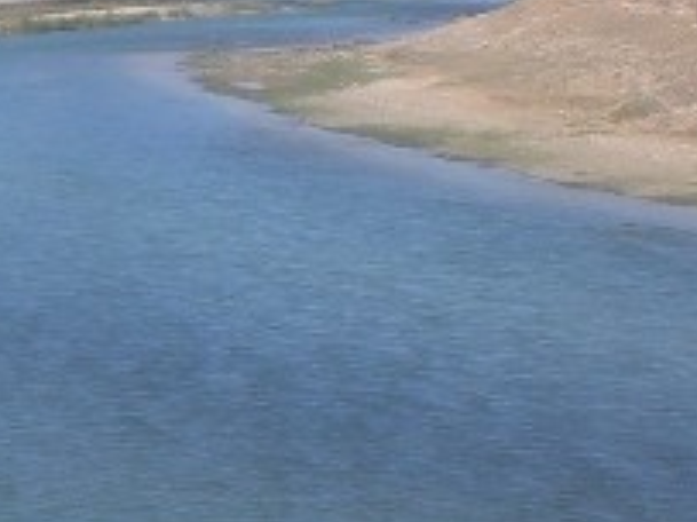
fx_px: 3018
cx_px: -567
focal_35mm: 150
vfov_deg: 9.8
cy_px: 446
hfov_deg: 12.1
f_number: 4.4
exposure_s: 1/500
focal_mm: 6.3
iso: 50
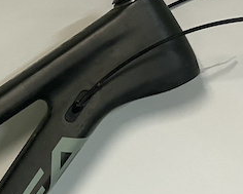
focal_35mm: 86
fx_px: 619
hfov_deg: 19.3
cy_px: 162
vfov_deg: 17.7
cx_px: -128
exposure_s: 1/60
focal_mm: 4.2
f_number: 1.6
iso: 400
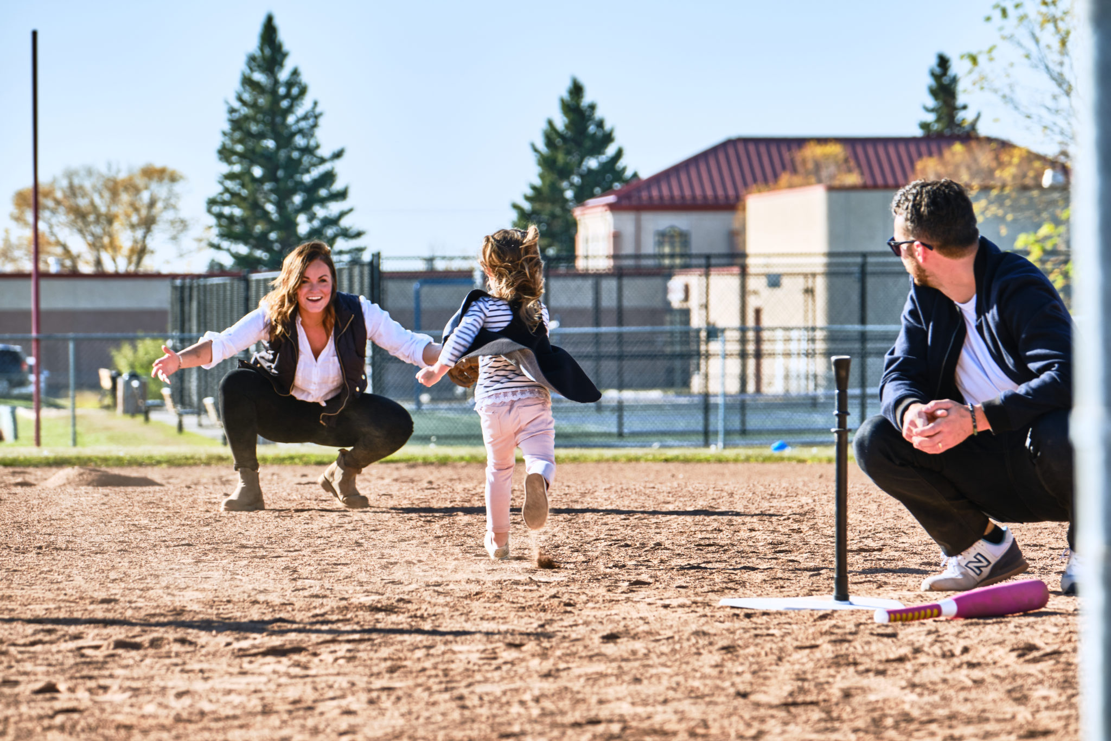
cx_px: 556
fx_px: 6850
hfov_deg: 9.3
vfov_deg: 6.2
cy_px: 370
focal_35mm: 222
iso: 320
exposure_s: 1/400
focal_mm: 147.9
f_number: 5.6
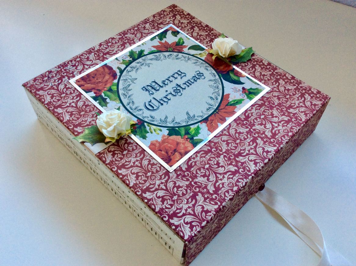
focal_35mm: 32
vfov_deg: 44.1
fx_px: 329
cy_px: 133
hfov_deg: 56.9
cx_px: 178
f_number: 2.4
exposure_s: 1/25
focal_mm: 3.3
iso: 40
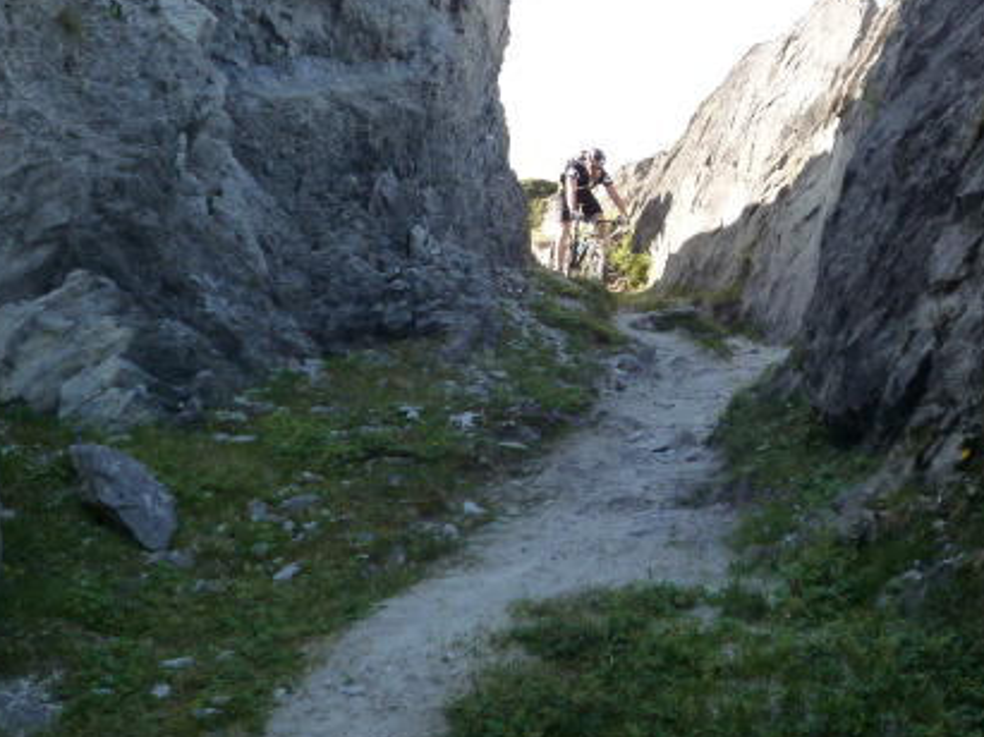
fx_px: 1620
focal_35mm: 57
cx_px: 646
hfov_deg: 33.5
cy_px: 218
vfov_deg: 25.4
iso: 160
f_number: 4
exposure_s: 1/200
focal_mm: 6.8
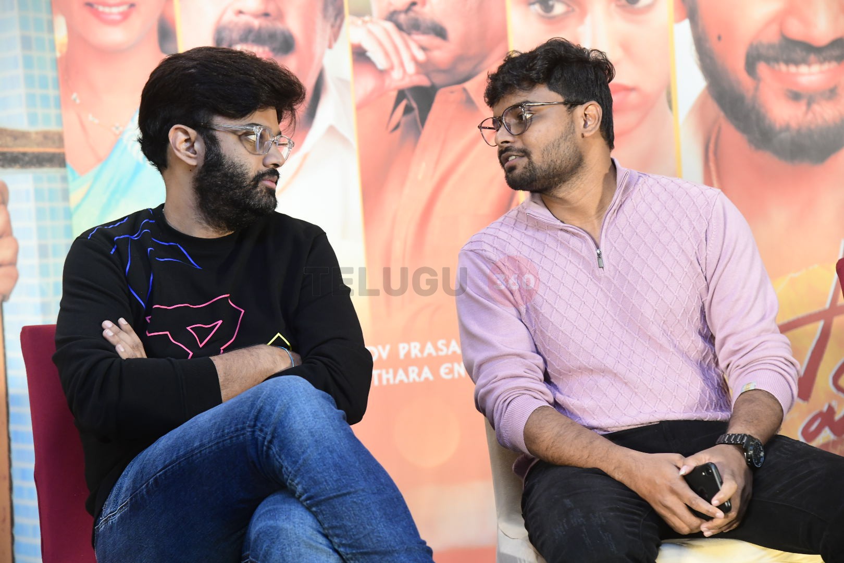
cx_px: 422
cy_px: 282
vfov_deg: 12.5
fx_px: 2579
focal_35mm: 110
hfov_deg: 18.6
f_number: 5.6
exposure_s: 1/125
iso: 3200
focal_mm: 110
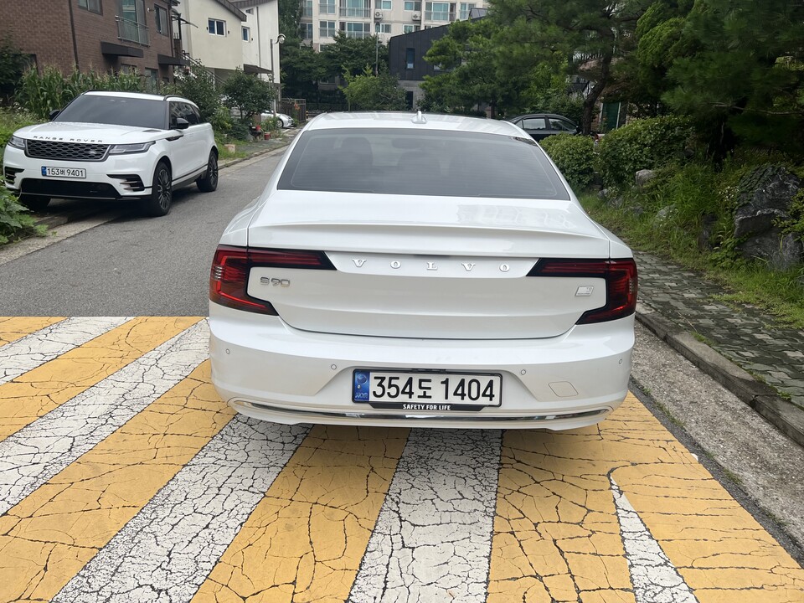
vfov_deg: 53.1
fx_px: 604
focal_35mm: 26
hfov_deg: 67.3
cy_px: 302
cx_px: 402
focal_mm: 5.7
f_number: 1.5
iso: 50
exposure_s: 1/4444
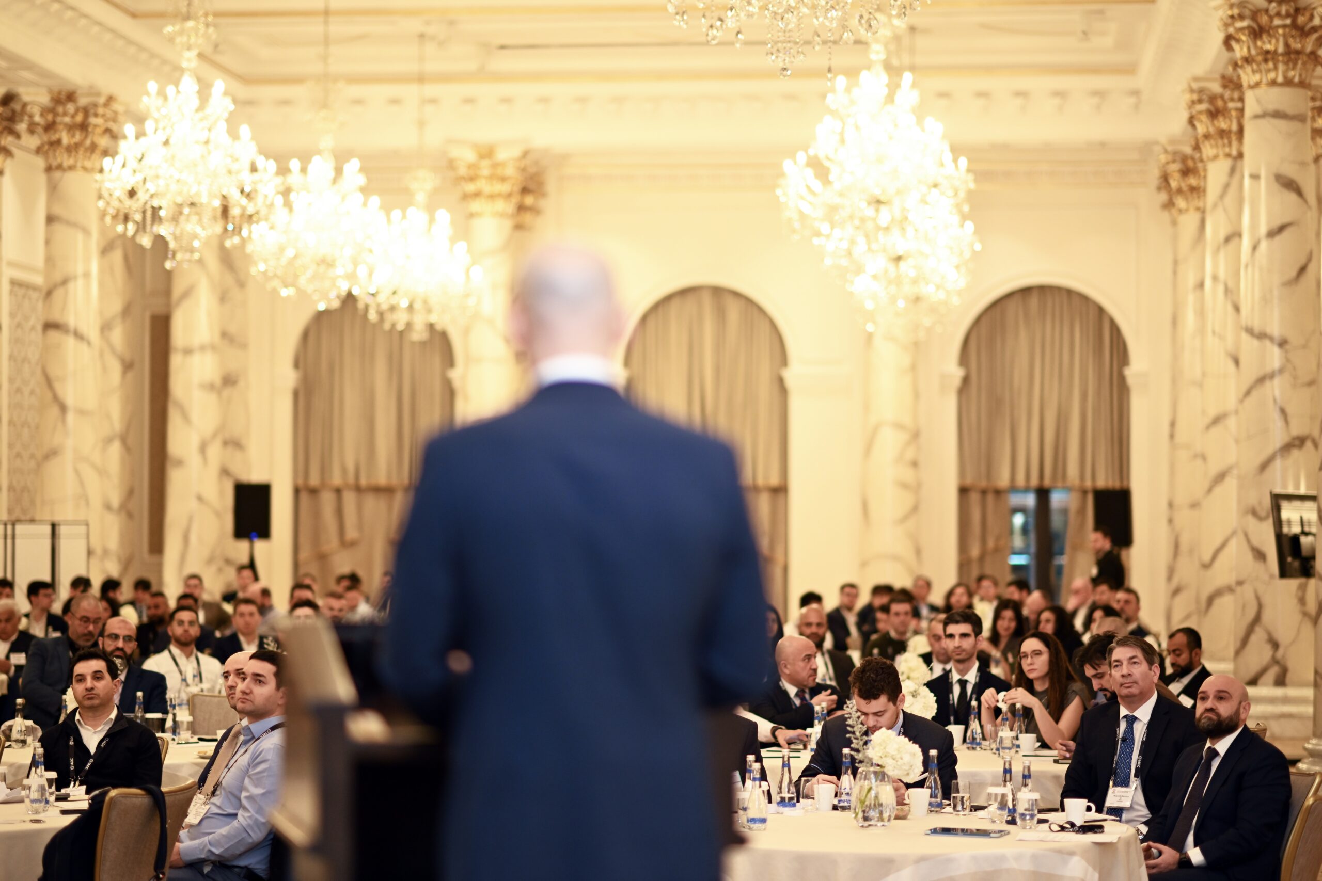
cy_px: 440
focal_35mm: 85
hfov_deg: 23.9
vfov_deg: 16.1
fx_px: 3121
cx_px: 661
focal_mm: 85
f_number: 1.4
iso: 500
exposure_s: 1/200
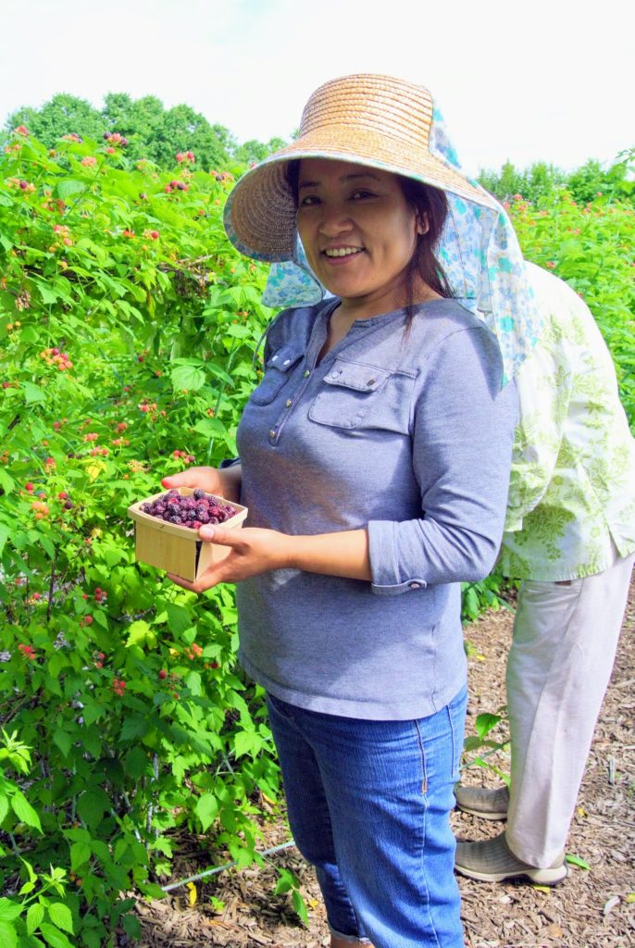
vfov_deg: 55.7
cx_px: 318
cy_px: 474
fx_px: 896
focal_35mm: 34
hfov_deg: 39.0
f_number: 4
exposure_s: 1/320
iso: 100
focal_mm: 12.7
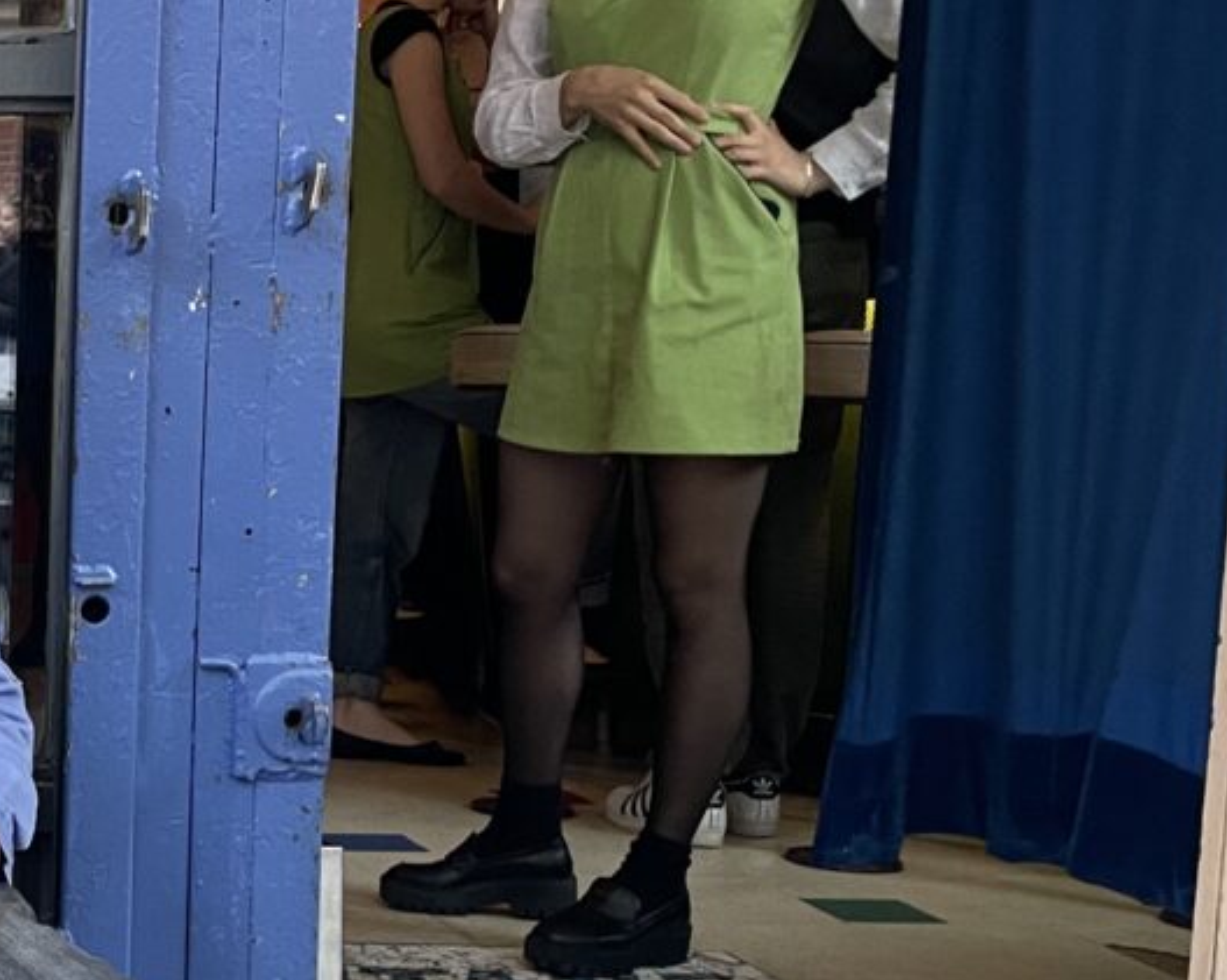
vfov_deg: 20.6
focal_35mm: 74
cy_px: 703
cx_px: -468
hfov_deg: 22.4
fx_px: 2686
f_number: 1.6
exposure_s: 1/60
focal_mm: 4.2
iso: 100
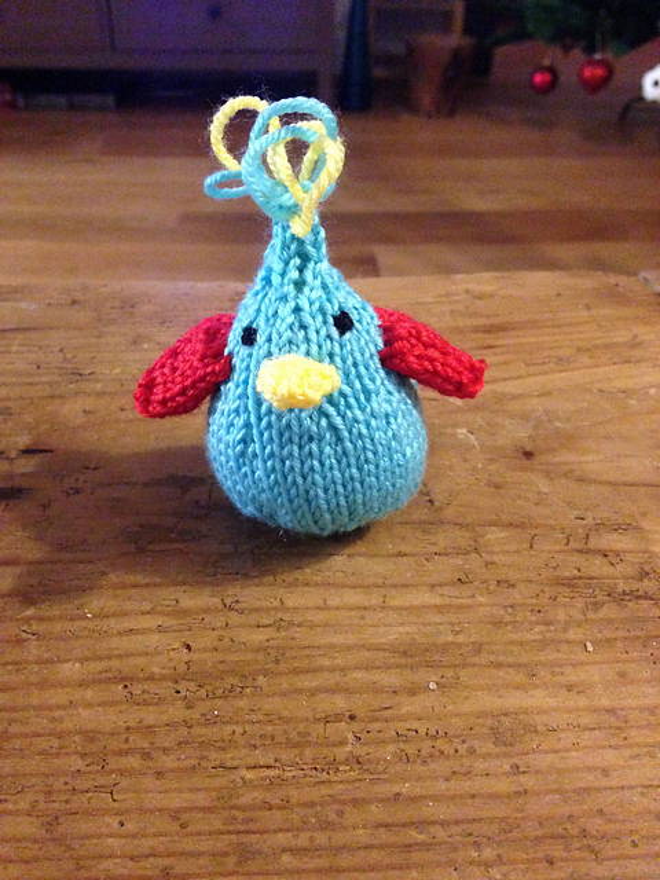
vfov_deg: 55.4
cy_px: 440
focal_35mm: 33
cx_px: 330
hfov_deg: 42.9
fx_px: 839
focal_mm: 4.12
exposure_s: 1/15
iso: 800
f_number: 2.4
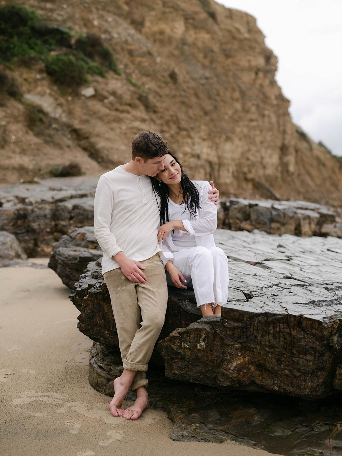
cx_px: 171
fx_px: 830
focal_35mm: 63
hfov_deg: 23.3
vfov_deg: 30.7
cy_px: 228
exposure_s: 1/320
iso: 800
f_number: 2.8
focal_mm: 80
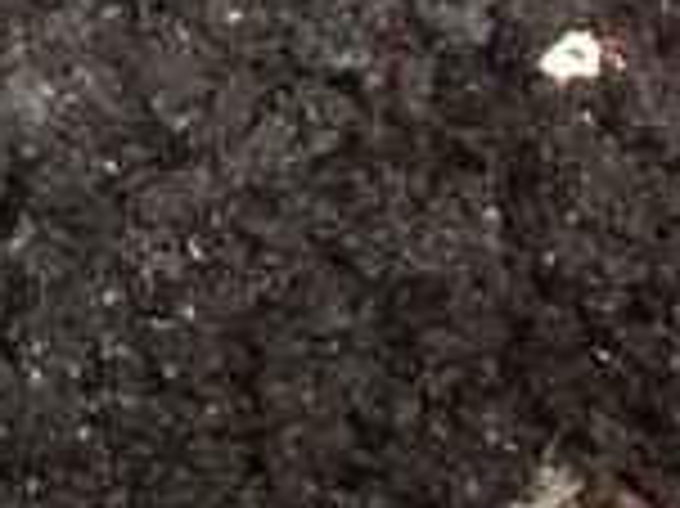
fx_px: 4672
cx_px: -1608
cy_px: -348
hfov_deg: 7.1
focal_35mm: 238
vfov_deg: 6.1
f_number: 2.4
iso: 50
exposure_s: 1/20
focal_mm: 4.28
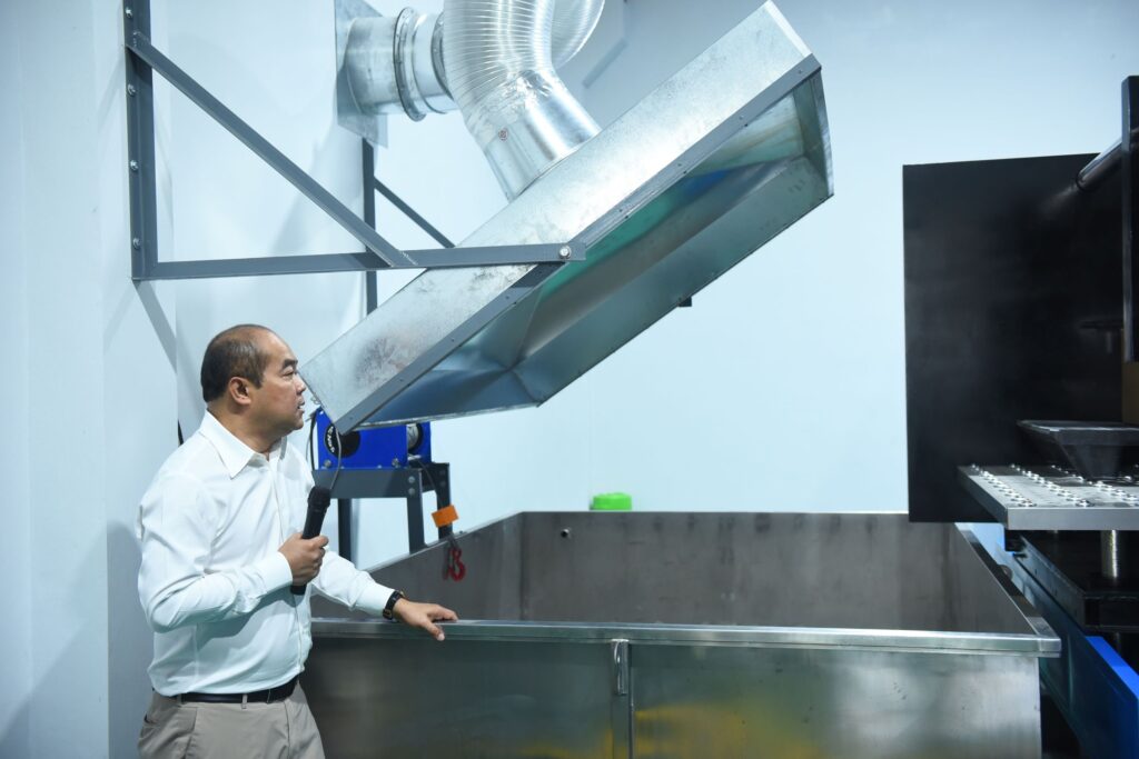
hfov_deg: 46.4
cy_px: 380
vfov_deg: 31.9
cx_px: 570
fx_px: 1329
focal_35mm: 42
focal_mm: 42
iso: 1600
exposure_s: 1/200
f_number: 3.5
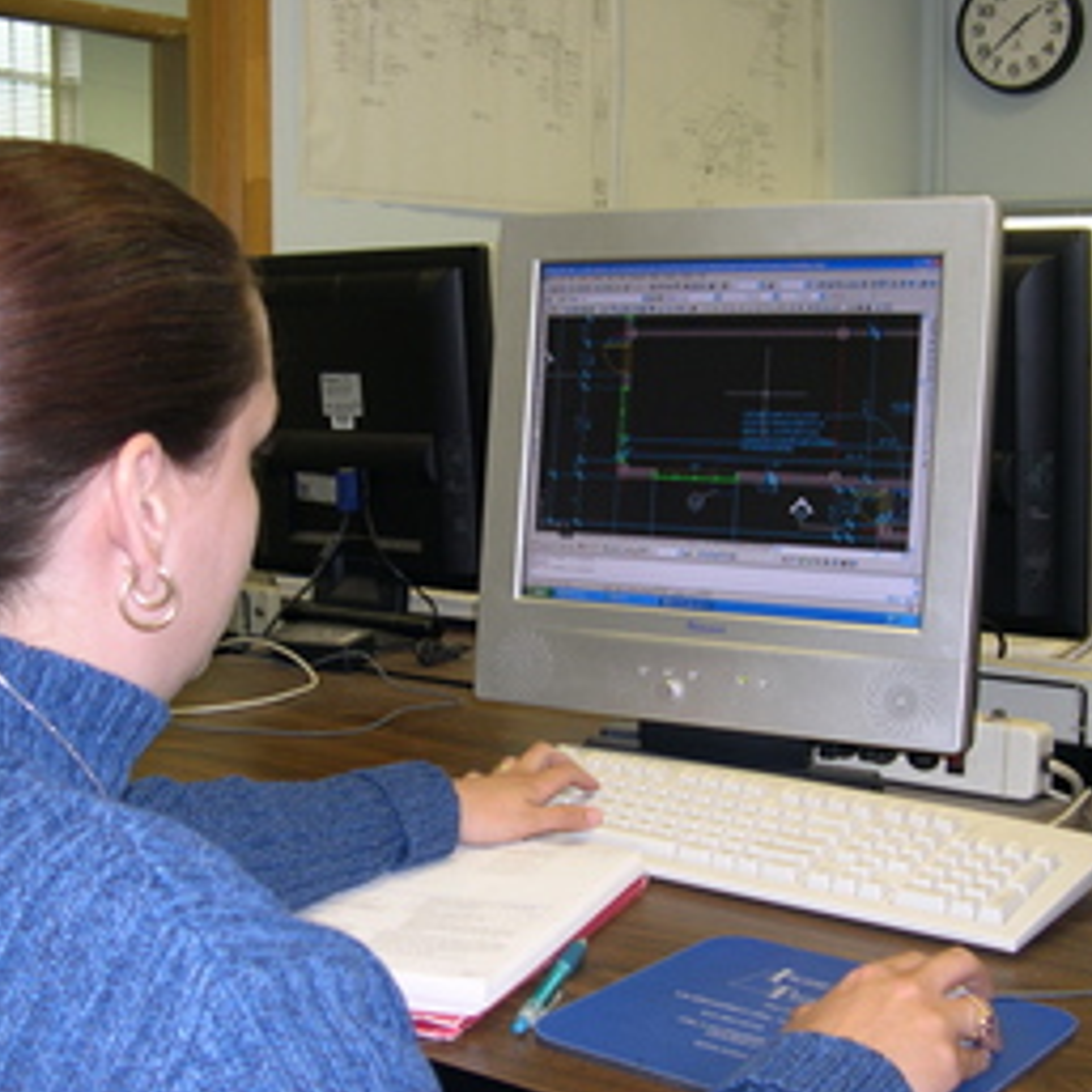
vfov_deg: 36.1
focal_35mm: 47
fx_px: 1677
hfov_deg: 36.1
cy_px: 561
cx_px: 561
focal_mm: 8
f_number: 2.8
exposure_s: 1/30
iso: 100
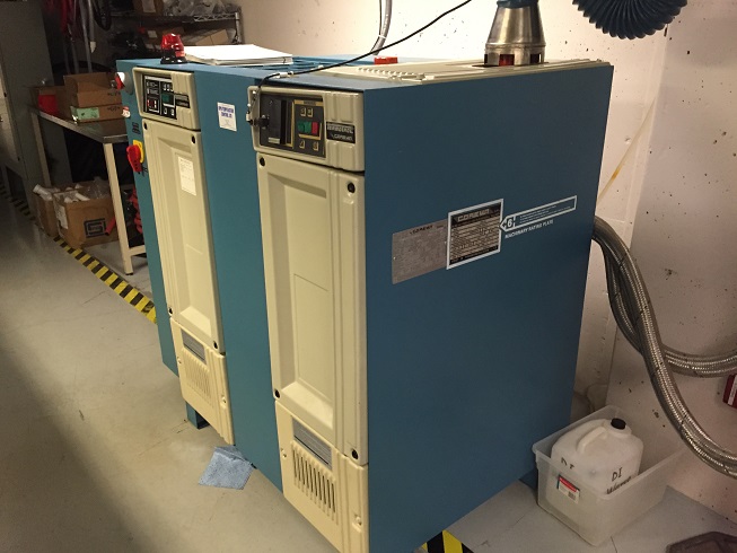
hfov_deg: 61.7
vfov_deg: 48.2
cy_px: 276
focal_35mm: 29
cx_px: 368
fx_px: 618
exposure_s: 1/30
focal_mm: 4.15
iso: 250
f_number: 2.2
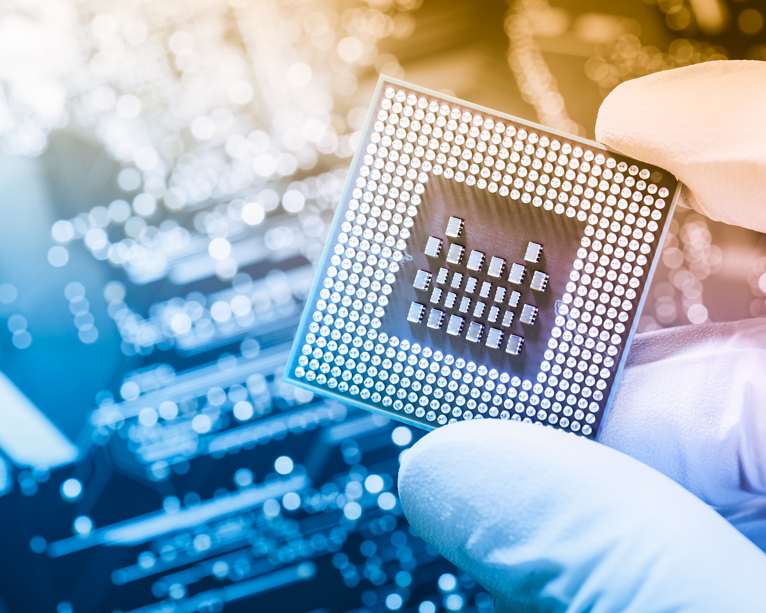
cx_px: 415
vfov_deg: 13.0
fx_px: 2698
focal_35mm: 119
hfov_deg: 16.2
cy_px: 307
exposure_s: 1/200
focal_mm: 105
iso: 160
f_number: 8
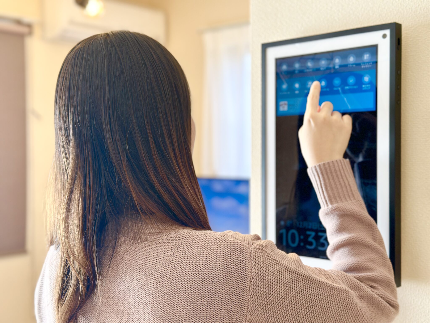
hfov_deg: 39.7
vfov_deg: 30.3
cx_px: 215
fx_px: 596
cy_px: 162
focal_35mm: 48
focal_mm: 6.86
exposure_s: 1/107
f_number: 1.78
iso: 64
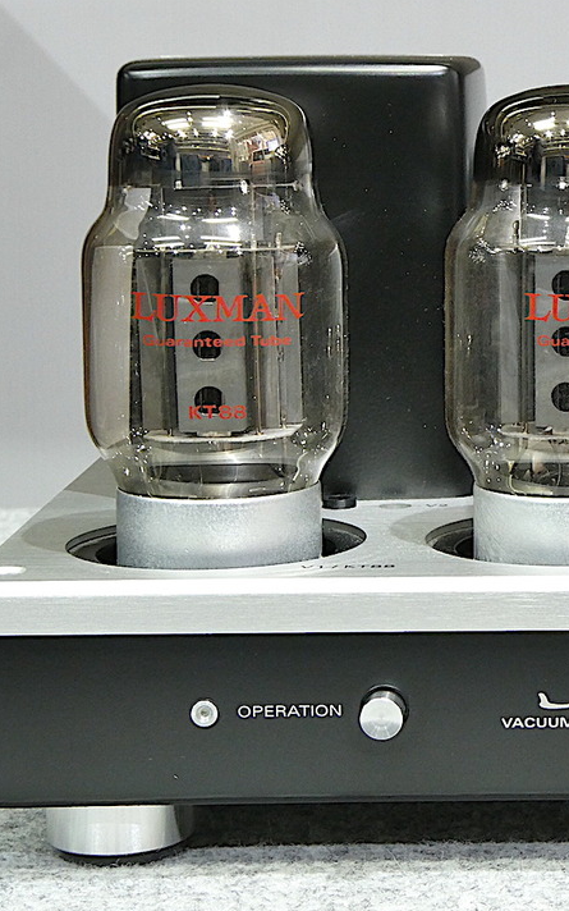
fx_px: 2481
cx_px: 545
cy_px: 453
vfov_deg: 20.8
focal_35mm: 100
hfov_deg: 12.9
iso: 400
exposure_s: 1/5
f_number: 6.3
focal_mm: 12.5
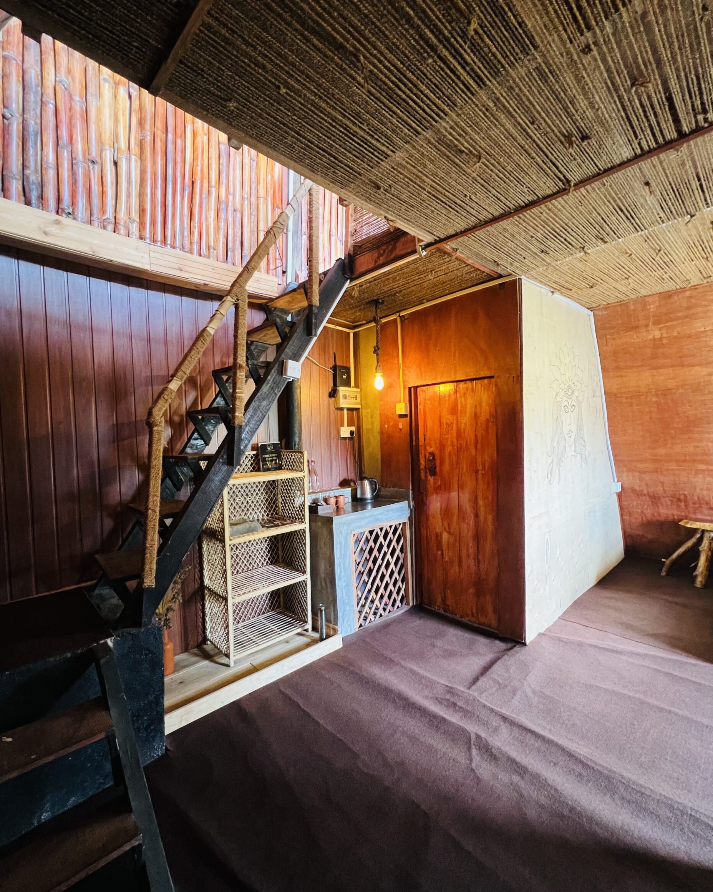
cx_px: 350
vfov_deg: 100.7
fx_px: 369
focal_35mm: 14
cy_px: 455
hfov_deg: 88.0
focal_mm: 1.57
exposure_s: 1/34
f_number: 1.8
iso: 640
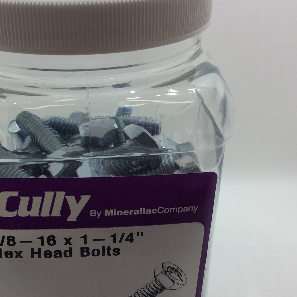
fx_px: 505
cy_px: 197
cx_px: 108
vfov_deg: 32.5
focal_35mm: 52
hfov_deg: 32.6
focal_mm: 3.3
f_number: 2.4
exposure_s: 1/189
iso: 32
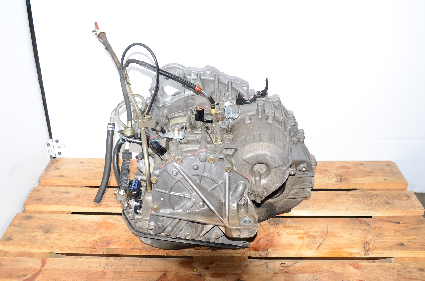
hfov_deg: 49.6
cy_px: 140
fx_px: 459
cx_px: 212
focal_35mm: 39
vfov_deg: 34.1
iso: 100
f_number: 5
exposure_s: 1/40
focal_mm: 26
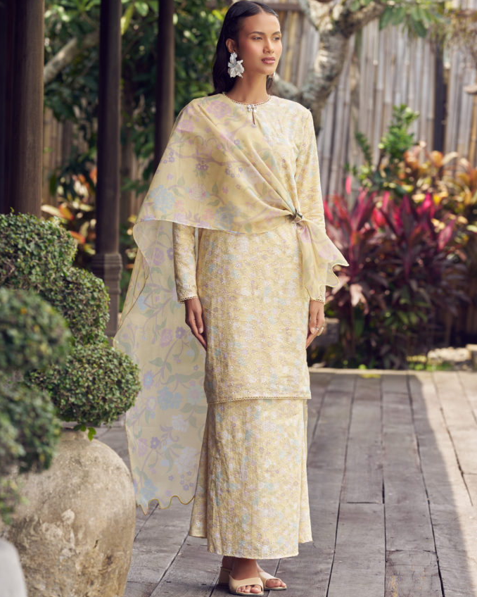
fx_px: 4043
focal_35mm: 229
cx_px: 238
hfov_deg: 6.8
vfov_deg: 8.4
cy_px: 279
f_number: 5.6
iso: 125
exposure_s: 1/160
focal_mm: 135
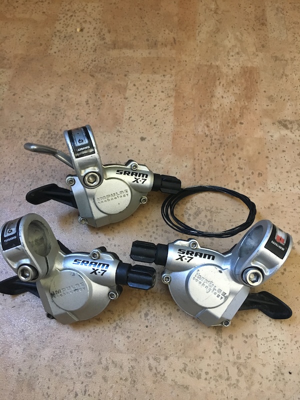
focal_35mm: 29
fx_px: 335
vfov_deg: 61.7
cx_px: 150
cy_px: 200
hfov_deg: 48.2
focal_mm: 4.15
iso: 200
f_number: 2.2
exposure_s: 1/30
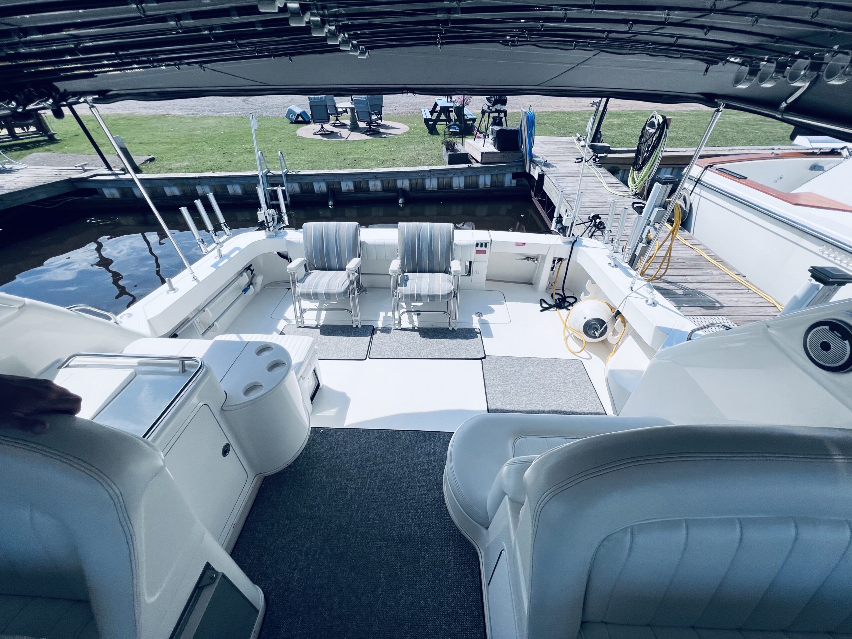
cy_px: 320
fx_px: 320
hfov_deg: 106.2
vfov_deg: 89.9
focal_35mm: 13
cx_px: 426
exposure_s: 1/4386
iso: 40
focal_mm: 1.57
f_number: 1.8
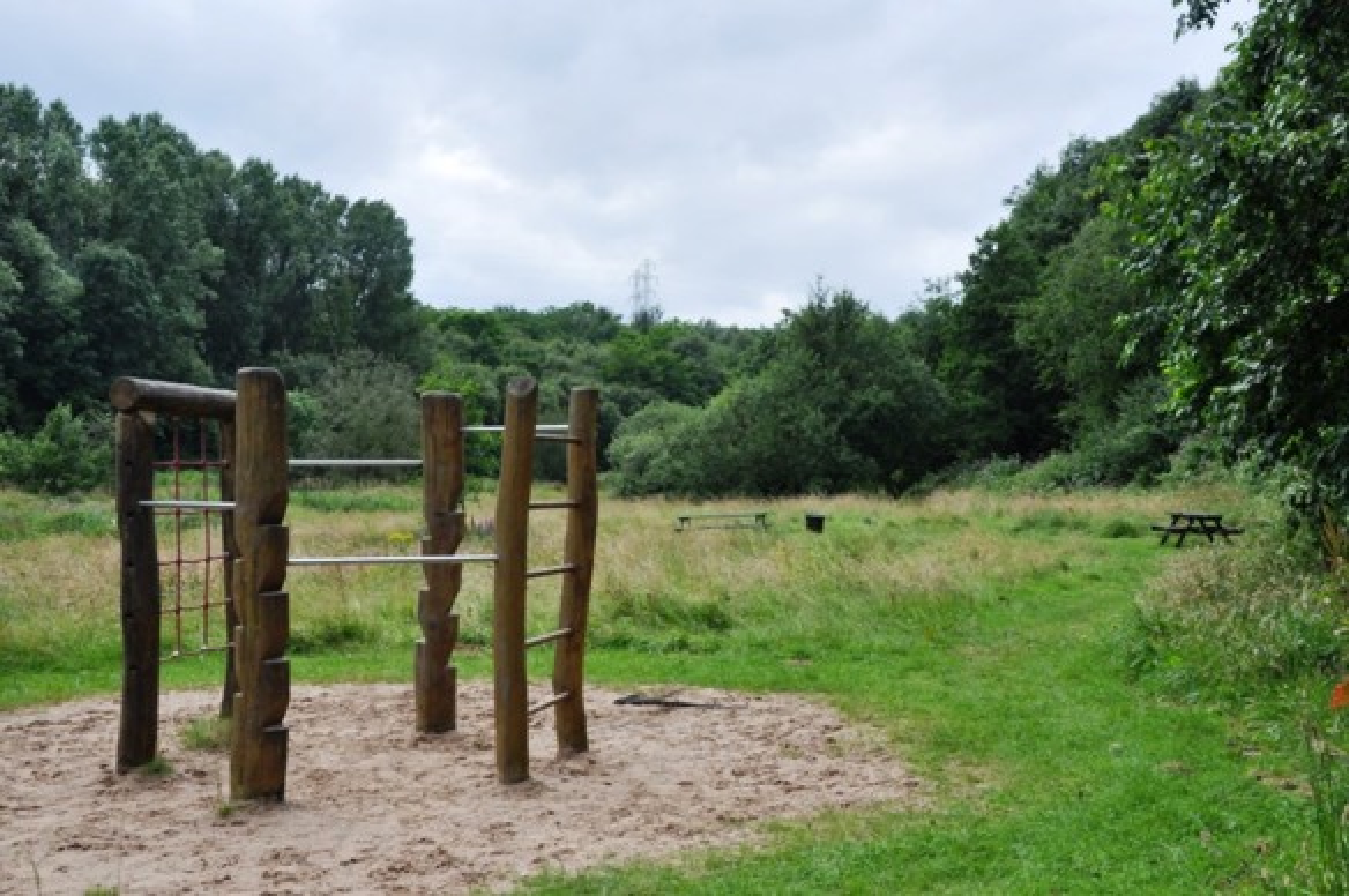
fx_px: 1516
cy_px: 448
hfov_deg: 48.0
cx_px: 674
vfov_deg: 32.9
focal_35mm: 40
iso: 200
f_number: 11
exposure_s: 1/125
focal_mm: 27
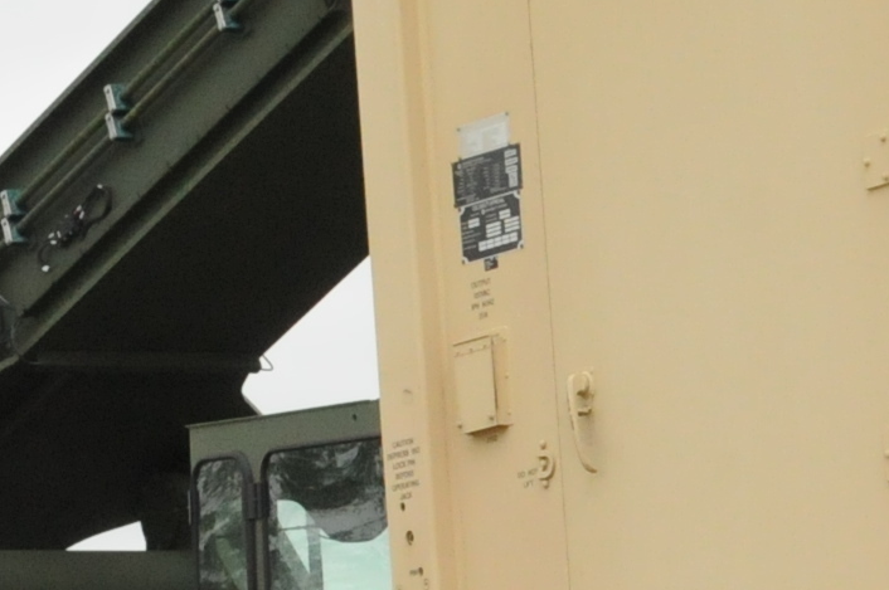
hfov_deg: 6.2
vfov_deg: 4.2
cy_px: 676
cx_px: 1451
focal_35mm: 328
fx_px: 8090
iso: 1600
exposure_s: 1/320
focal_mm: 48
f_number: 9
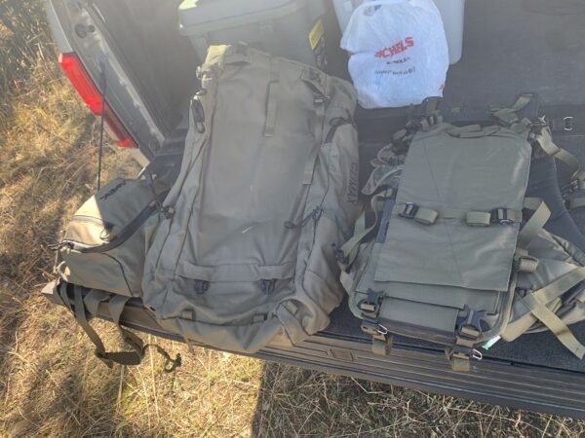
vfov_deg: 53.1
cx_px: 292
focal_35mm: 26
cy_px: 219
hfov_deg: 67.3
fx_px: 439
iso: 25
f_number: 1.8
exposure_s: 1/121
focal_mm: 4.25
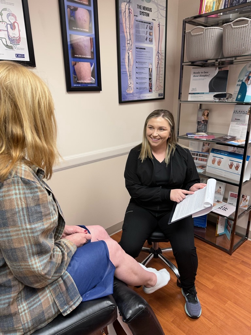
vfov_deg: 71.6
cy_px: 168
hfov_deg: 56.8
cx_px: 126
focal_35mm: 24
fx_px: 232
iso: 160
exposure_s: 1/60
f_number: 1.78
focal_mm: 6.86
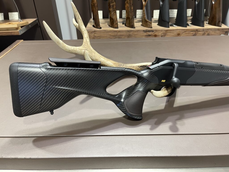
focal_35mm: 26
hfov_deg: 67.3
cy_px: 86
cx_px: 114
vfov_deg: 53.1
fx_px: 172
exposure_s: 1/50
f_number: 1.6
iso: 125
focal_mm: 5.1
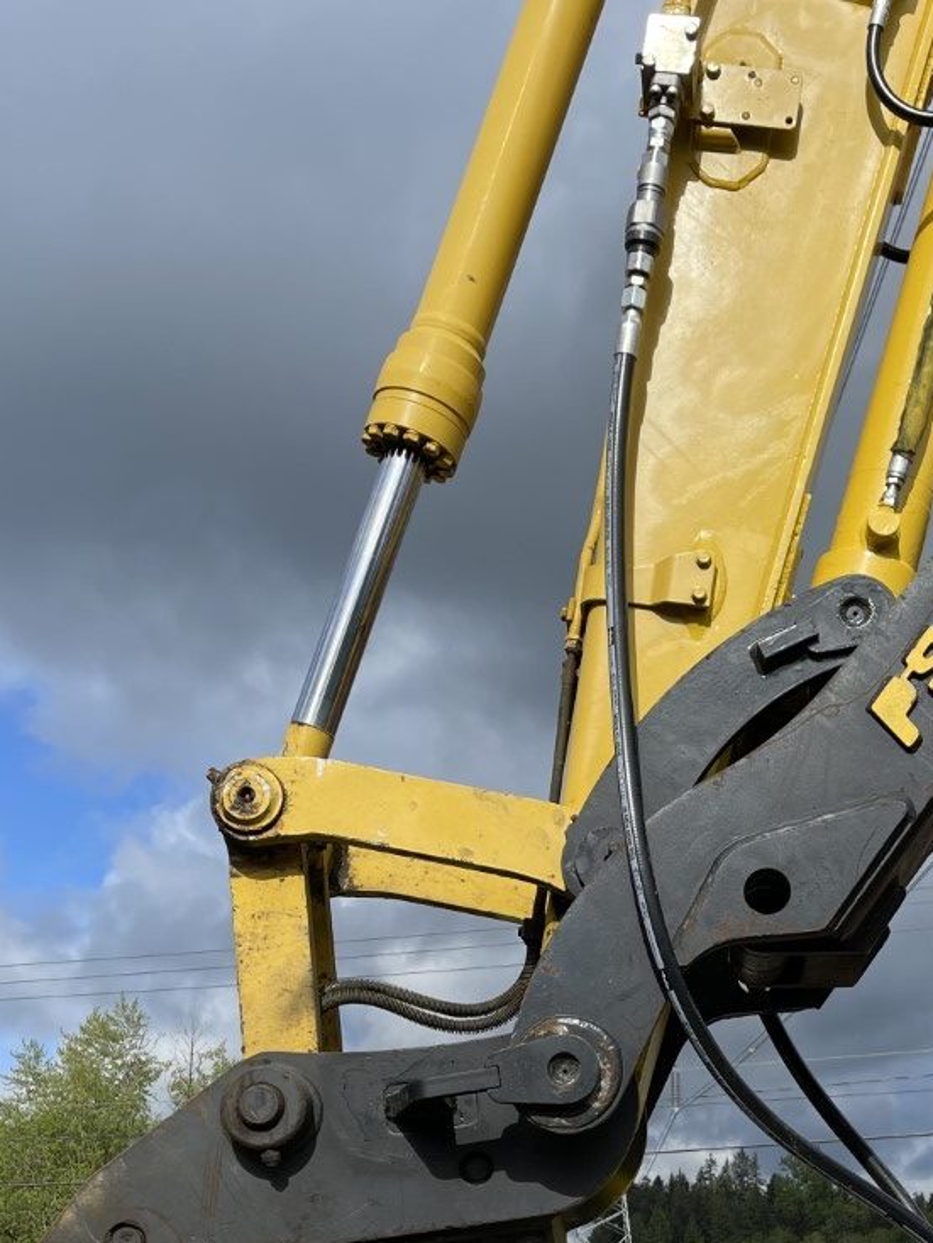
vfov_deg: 35.6
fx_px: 1832
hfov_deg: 28.4
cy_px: 1084
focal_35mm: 51
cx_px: 615
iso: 32
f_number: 1.6
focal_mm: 5.1
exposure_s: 1/4049
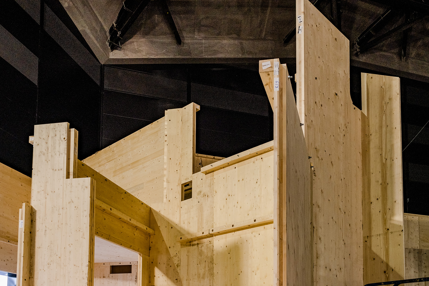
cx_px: 214
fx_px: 417
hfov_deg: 54.4
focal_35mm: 35
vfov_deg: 37.9
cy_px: 143
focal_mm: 23
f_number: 4
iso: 800
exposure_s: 1/125
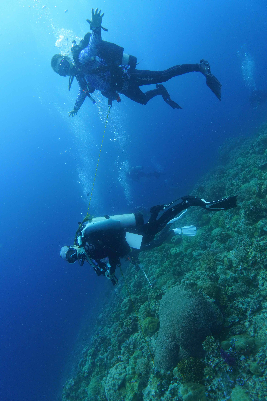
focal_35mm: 18
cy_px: 200
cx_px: 134
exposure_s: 1/125
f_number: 8
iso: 320
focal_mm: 12
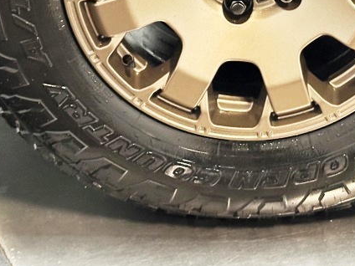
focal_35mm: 116
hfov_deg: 16.9
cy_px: -50
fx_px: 1190
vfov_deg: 12.5
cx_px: 246
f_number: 1.78
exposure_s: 1/24
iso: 640
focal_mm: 6.86
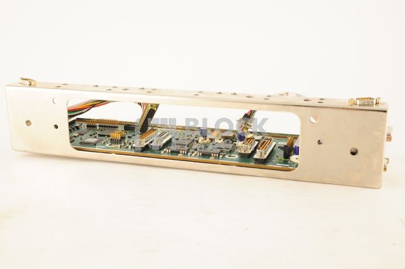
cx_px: 202
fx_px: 562
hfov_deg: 39.6
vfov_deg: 26.9
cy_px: 134
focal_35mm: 50
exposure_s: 1/125
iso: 1600
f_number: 11
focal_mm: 50
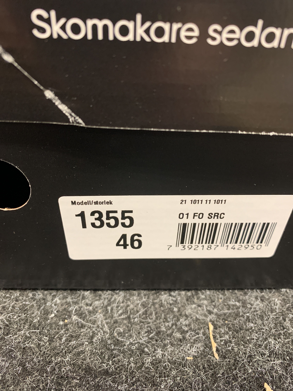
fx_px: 293
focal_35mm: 26
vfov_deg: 67.3
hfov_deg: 53.1
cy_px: 196
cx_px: 146
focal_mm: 4.25
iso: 400
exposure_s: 1/52
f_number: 1.8
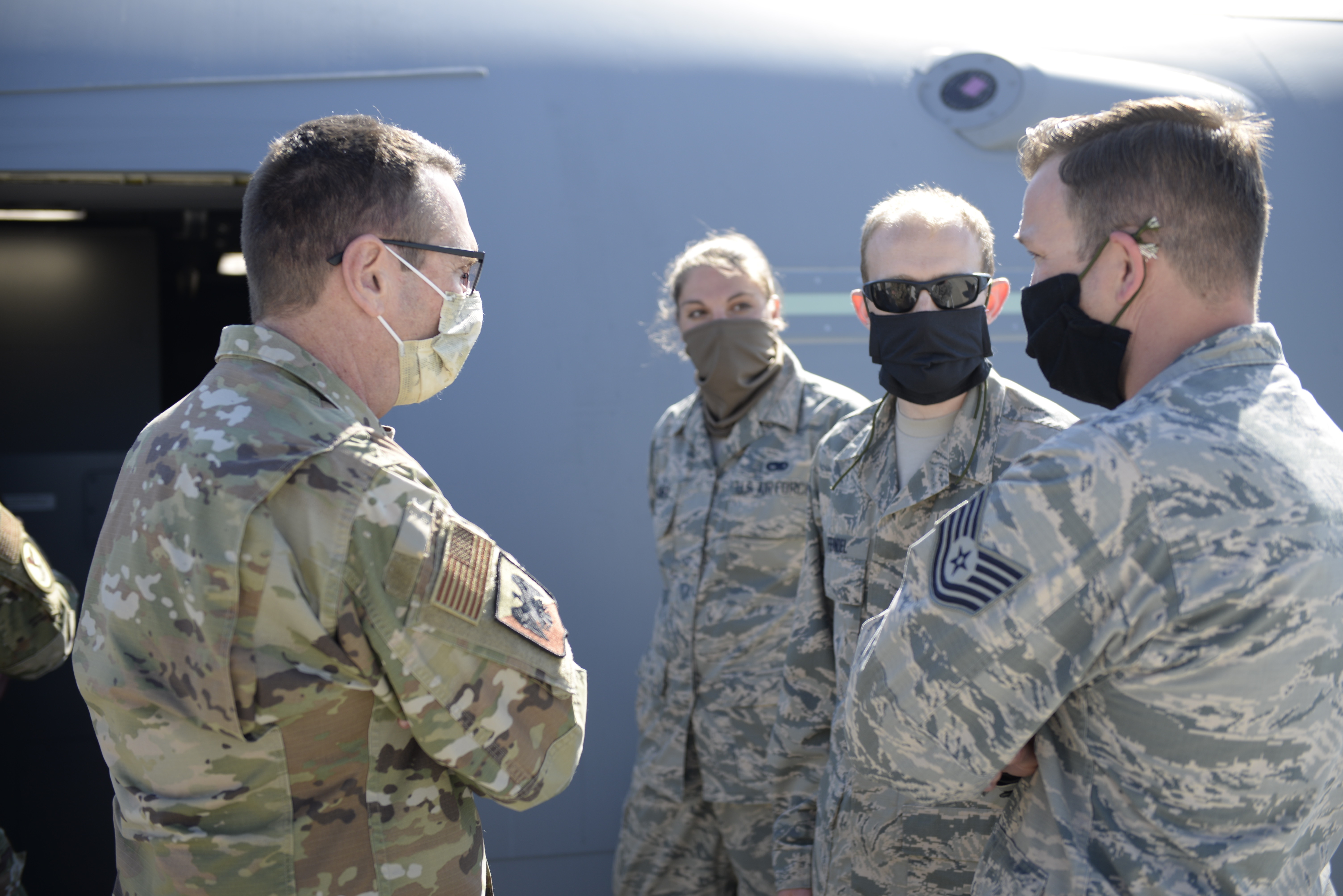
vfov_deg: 28.1
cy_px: 448
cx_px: 672
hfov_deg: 41.1
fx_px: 1791
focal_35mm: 48
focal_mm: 48
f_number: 3.2
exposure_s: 1/500
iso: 100
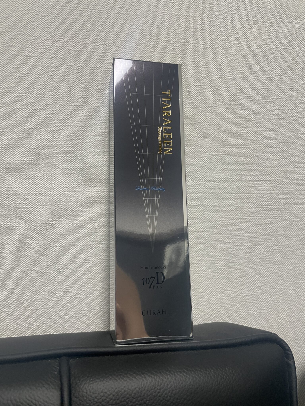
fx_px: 305
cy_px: 203
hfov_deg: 53.1
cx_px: 152
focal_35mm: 26
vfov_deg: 67.3
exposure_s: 1/58
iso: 125
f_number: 1.6
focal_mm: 4.2
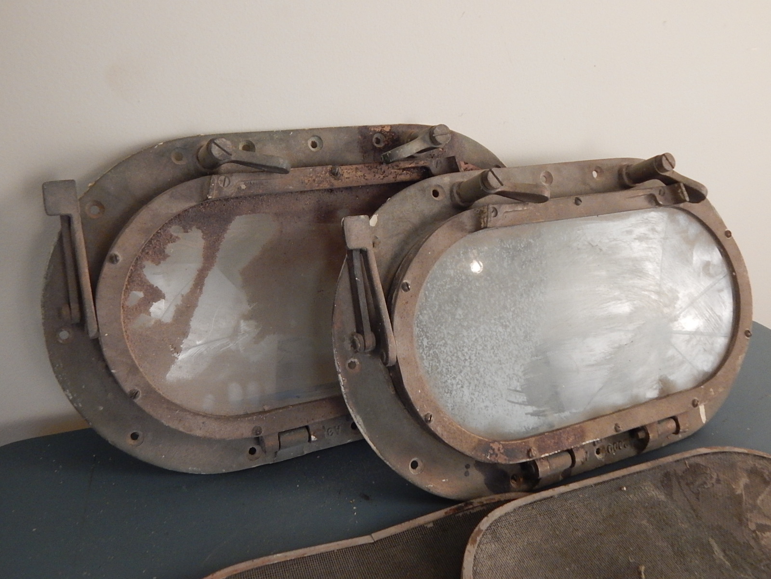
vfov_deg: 45.4
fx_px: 690
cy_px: 290
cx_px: 386
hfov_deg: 58.4
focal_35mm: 31
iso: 400
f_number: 3.2
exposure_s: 1/80
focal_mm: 5.6
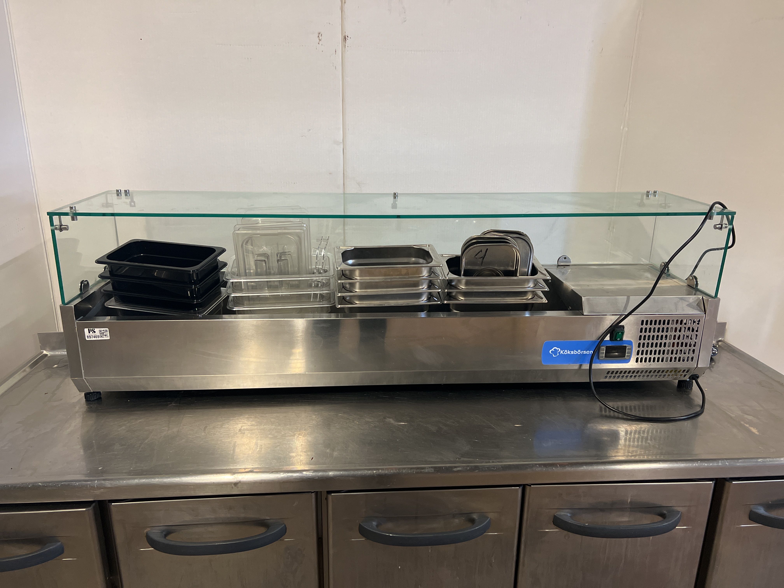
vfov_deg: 53.1
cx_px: 392
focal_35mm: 26
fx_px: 589
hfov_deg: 67.3
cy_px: 294
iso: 320
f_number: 1.5
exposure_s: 1/50
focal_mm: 5.7
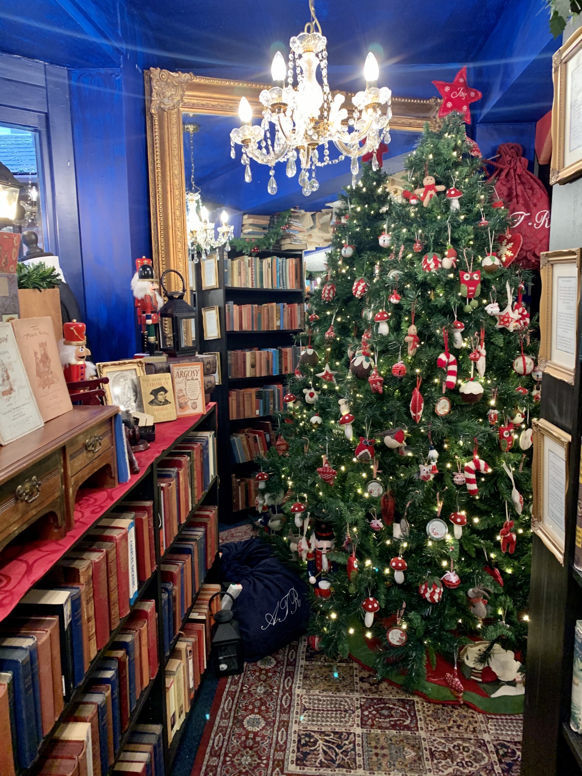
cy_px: 388
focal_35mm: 26
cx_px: 291
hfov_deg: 53.1
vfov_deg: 67.3
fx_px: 583
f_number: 1.8
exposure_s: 1/33
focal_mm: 4.25
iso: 250
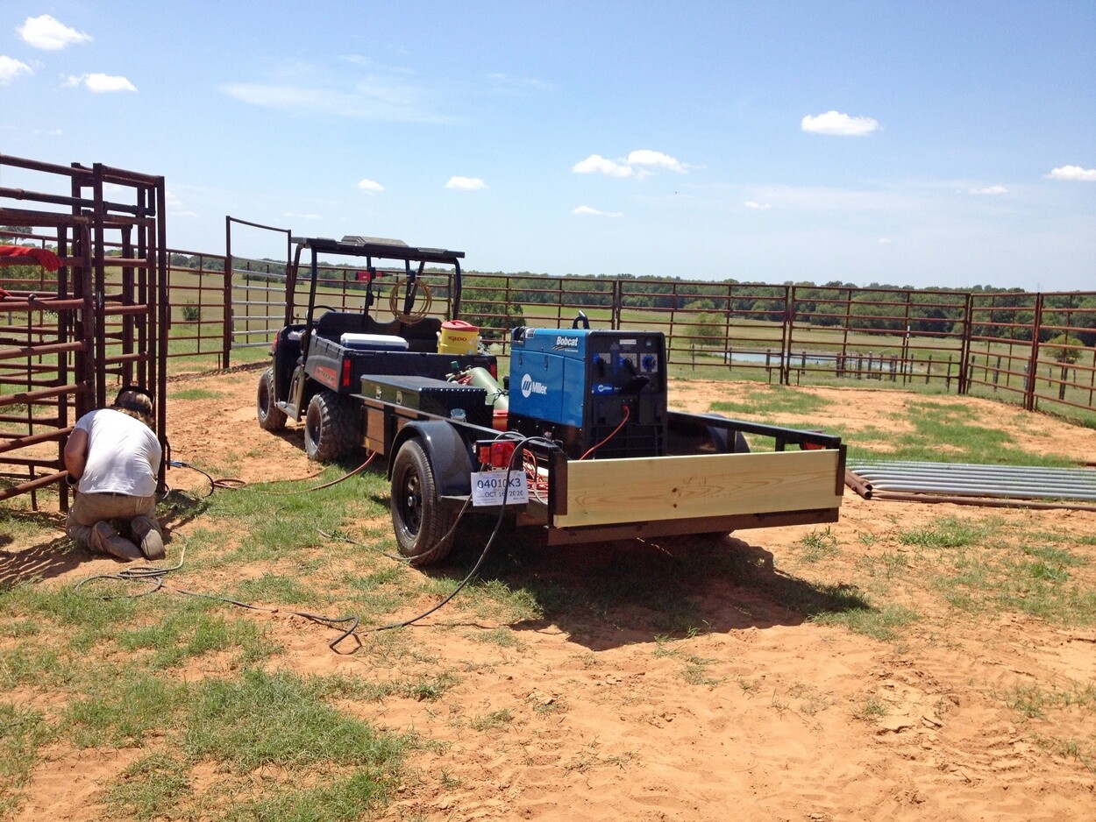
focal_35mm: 35
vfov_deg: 40.7
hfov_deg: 52.6
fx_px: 1108
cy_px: 411
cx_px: 548
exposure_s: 1/1577
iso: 50
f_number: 2.4
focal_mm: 4.28
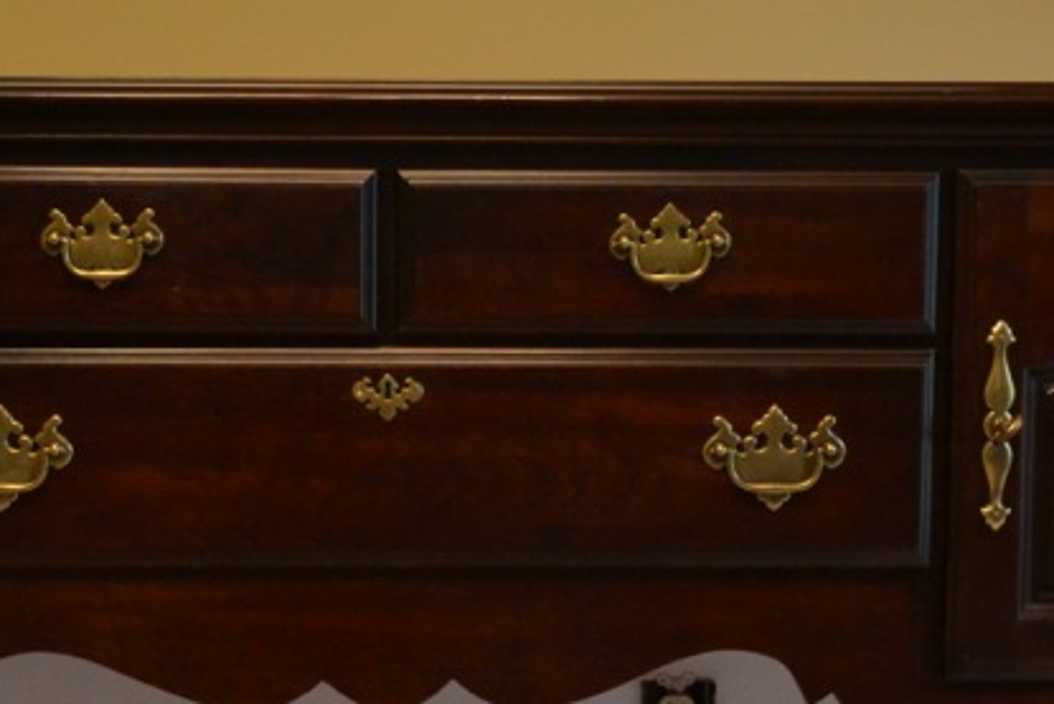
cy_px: 776
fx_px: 2753
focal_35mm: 94
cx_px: 401
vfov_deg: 14.2
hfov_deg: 21.6
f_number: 6.3
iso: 1250
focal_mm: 26
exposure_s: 1/20
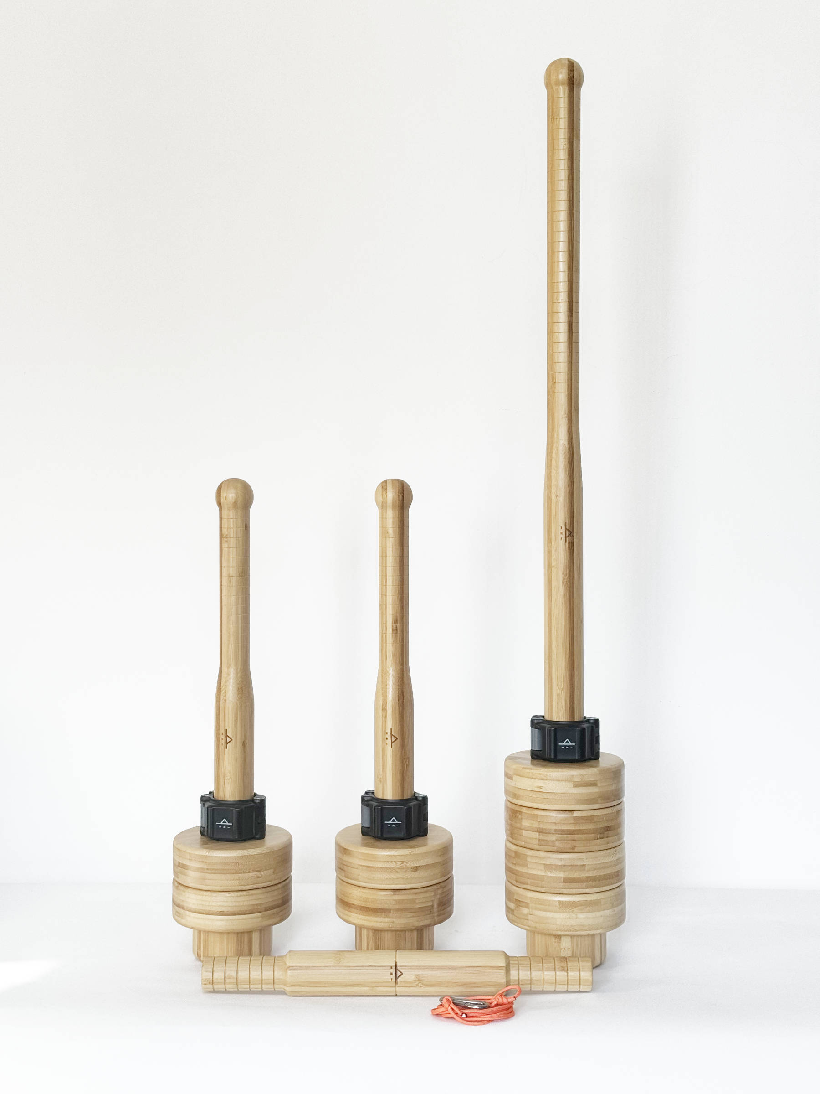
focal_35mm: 48
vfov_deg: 39.7
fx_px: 1516
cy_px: 547
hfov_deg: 30.3
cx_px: 410
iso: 64
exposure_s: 1/188
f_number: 1.8
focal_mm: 6.8
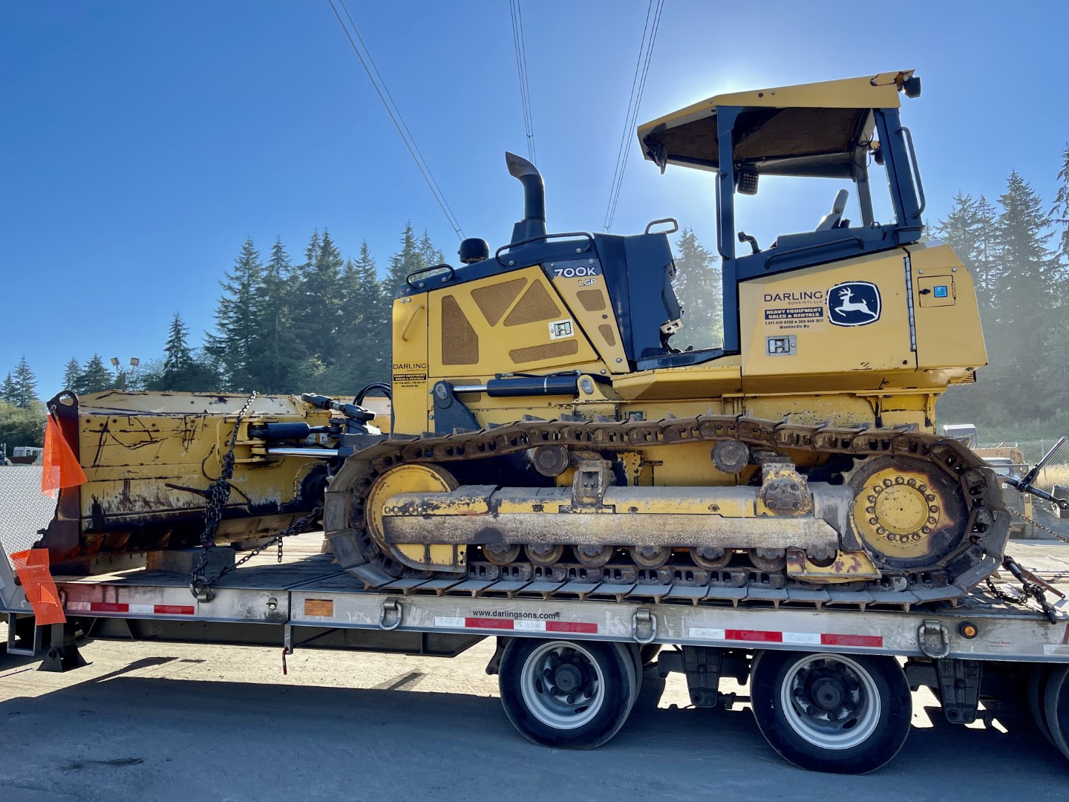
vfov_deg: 53.1
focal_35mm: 26
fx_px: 803
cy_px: 401
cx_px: 534
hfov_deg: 67.3
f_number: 1.6
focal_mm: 5.1
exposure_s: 1/1553
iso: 50
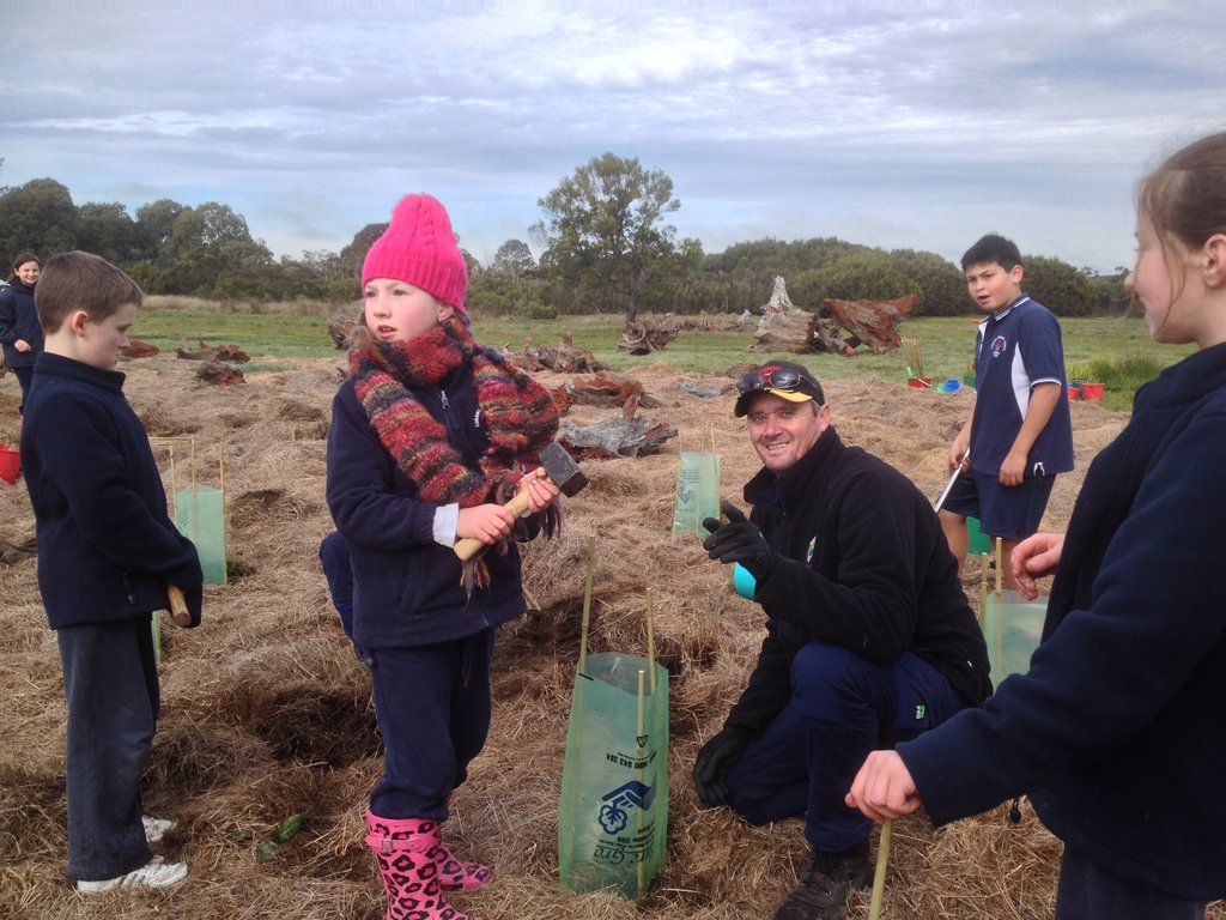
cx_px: 613
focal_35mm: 35
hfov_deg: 52.6
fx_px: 1240
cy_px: 460
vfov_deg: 40.7
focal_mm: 4.28
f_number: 2.4
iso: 50
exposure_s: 1/657
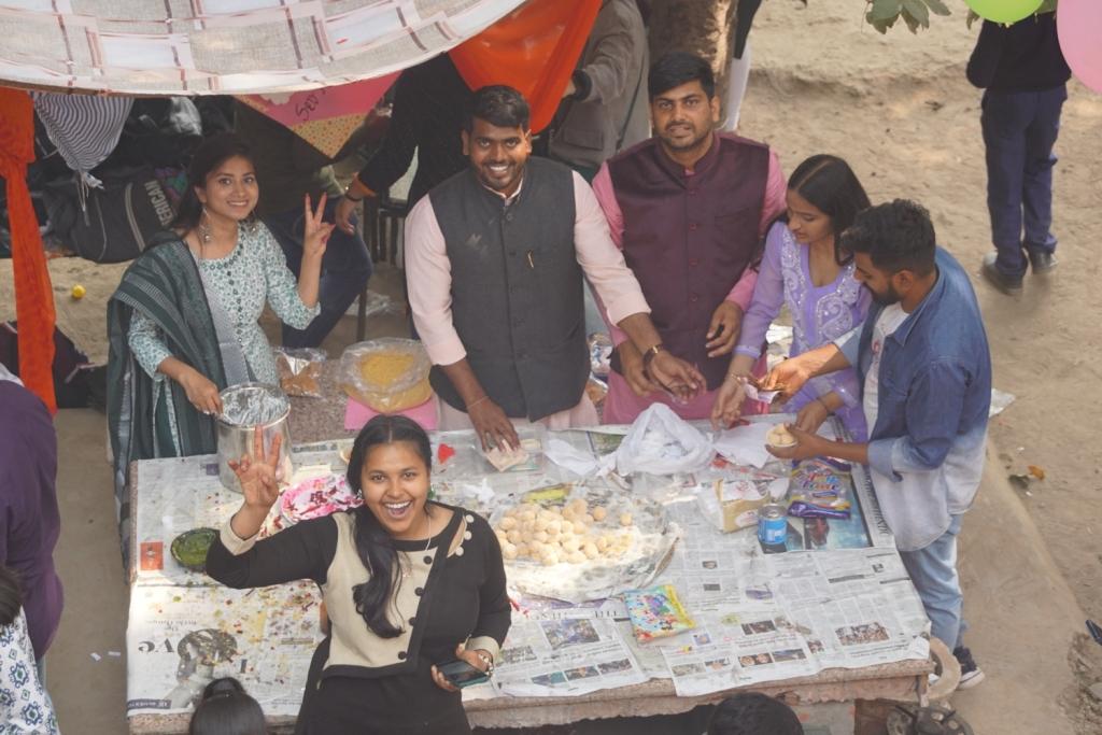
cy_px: 368
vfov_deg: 15.2
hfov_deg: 22.6
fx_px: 2755
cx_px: 551
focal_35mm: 90
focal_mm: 60
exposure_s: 1/160
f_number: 5.6
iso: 400
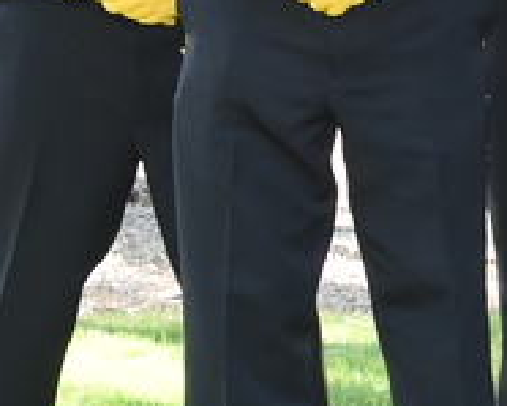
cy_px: -38
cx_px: 1785
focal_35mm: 307
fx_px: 4609
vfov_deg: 5.0
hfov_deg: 5.7
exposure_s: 1/200
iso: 1250
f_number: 8
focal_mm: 38
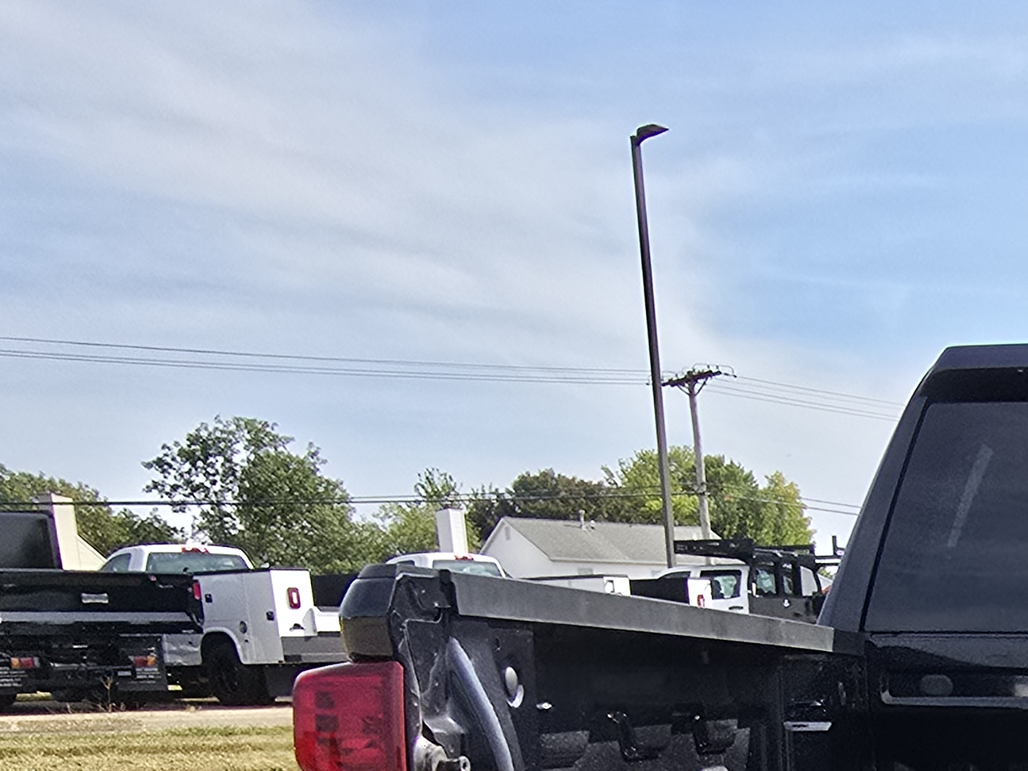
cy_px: 954
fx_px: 1099
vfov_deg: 31.5
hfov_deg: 35.0
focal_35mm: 37
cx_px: 1332
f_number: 2.2
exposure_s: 1/2572
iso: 50
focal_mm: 2.2
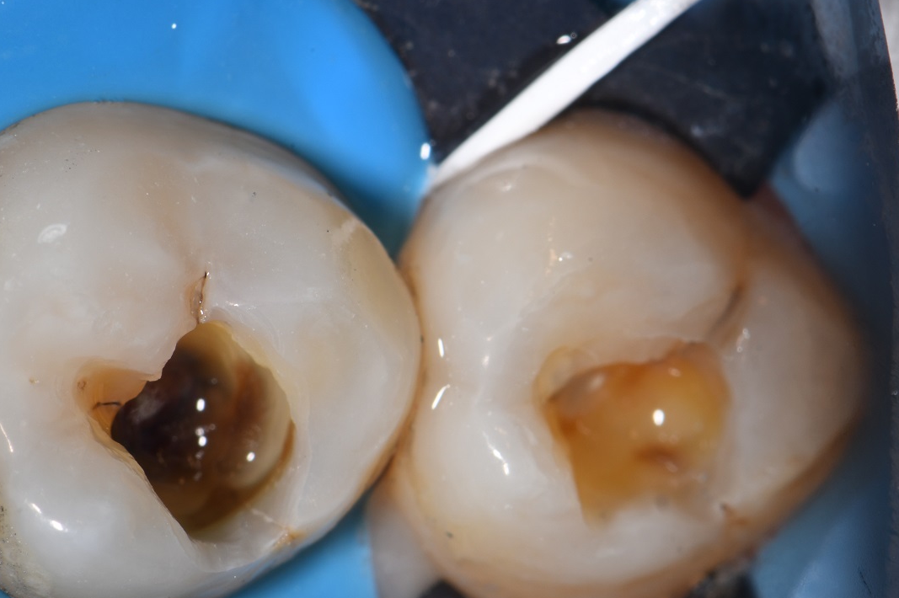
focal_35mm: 199
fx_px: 4966
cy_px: 316
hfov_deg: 10.3
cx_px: 464
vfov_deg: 6.9
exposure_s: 1/160
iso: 200
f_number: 32
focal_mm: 105
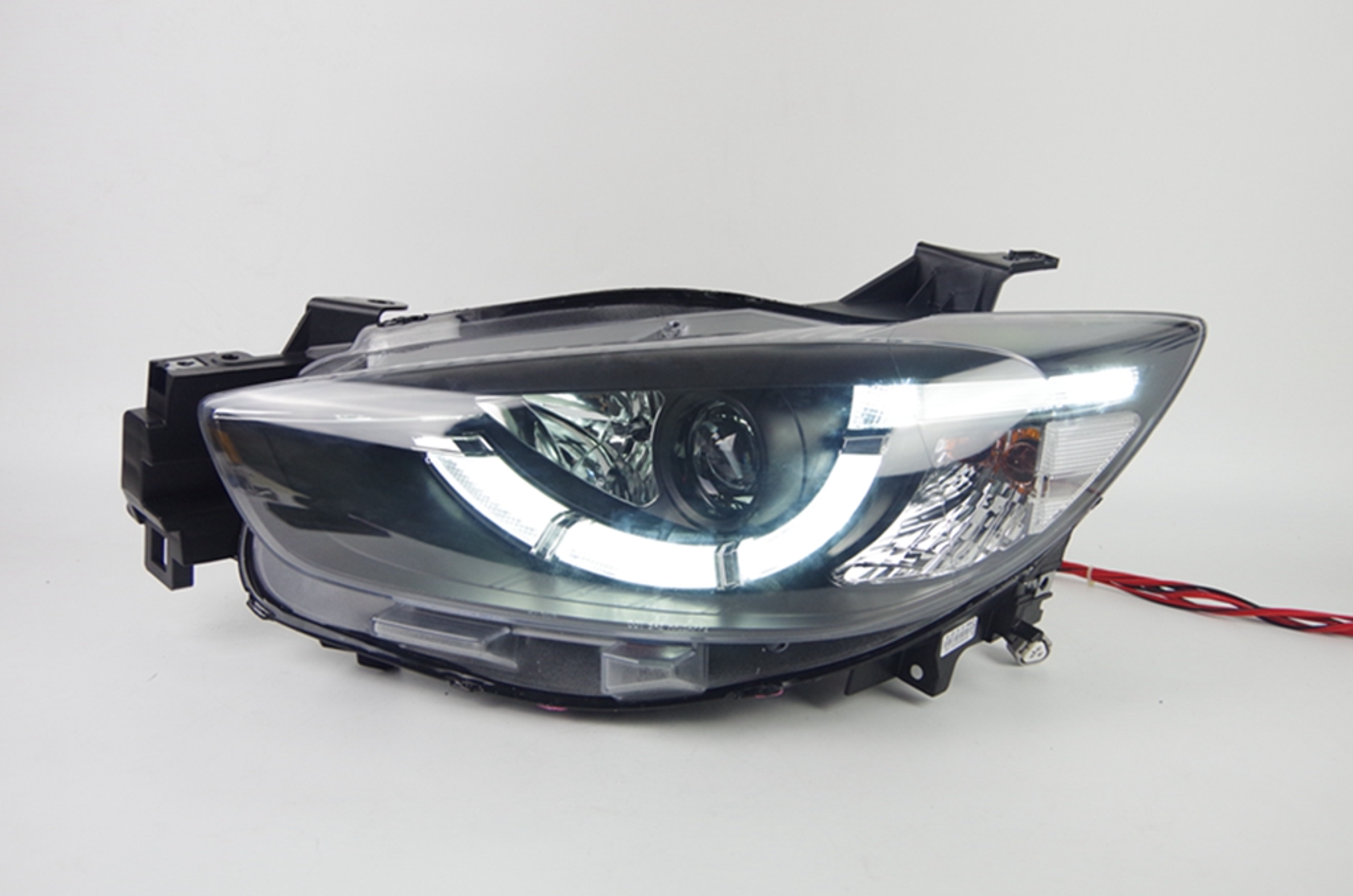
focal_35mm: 31
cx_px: 676
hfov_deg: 60.4
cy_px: 448
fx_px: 1163
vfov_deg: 42.1
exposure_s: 1/60
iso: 800
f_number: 4.5
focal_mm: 21
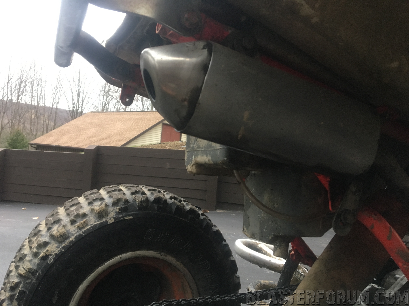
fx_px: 343
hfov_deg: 61.7
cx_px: 204
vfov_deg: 48.2
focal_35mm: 29
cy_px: 153
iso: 100
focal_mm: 4.15
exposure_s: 1/30
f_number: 2.2
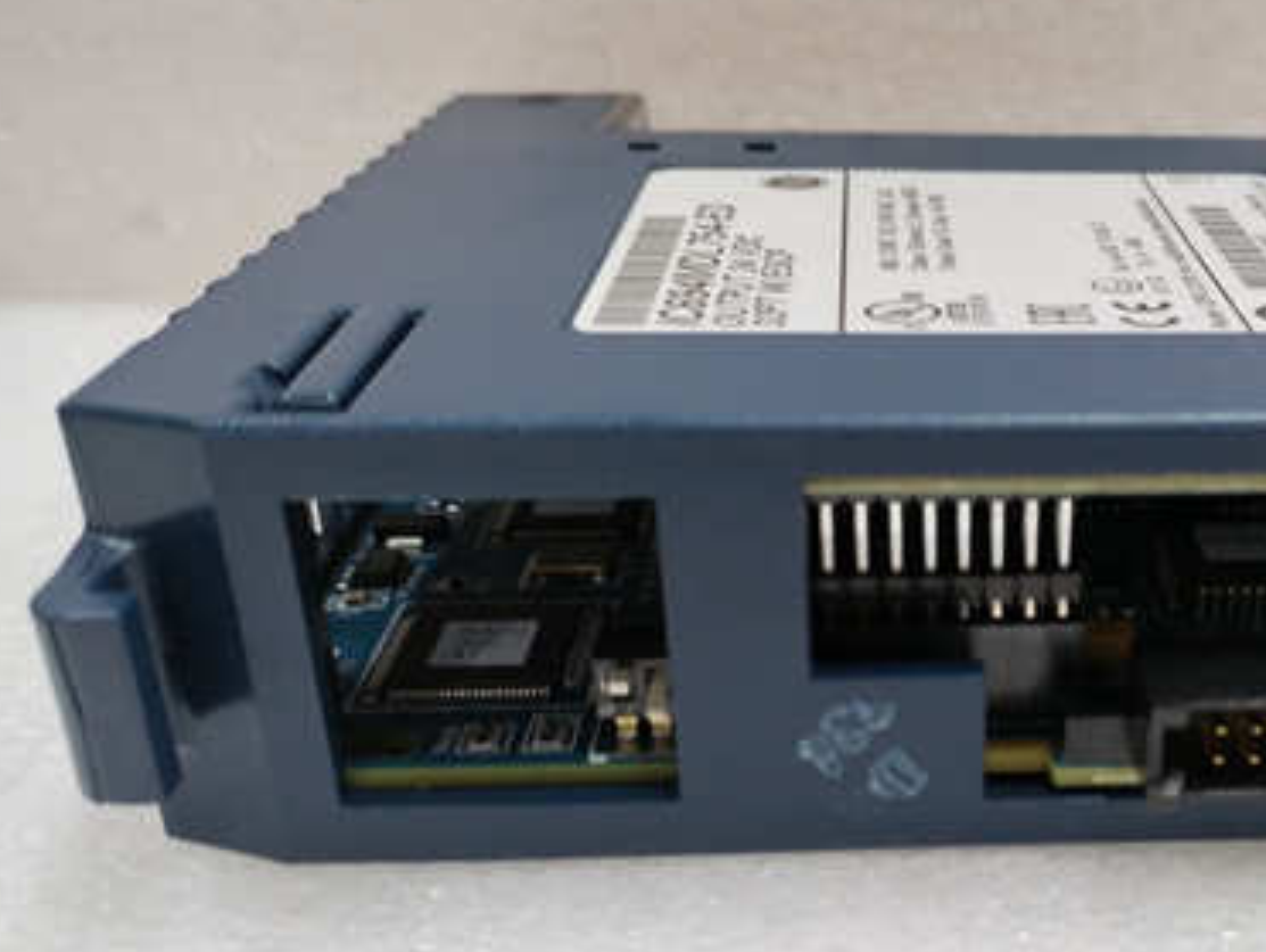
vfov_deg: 34.1
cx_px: 996
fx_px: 1538
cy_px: 635
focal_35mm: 42
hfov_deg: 42.9
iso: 239
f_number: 1.8
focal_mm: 4.75
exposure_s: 1/33.3
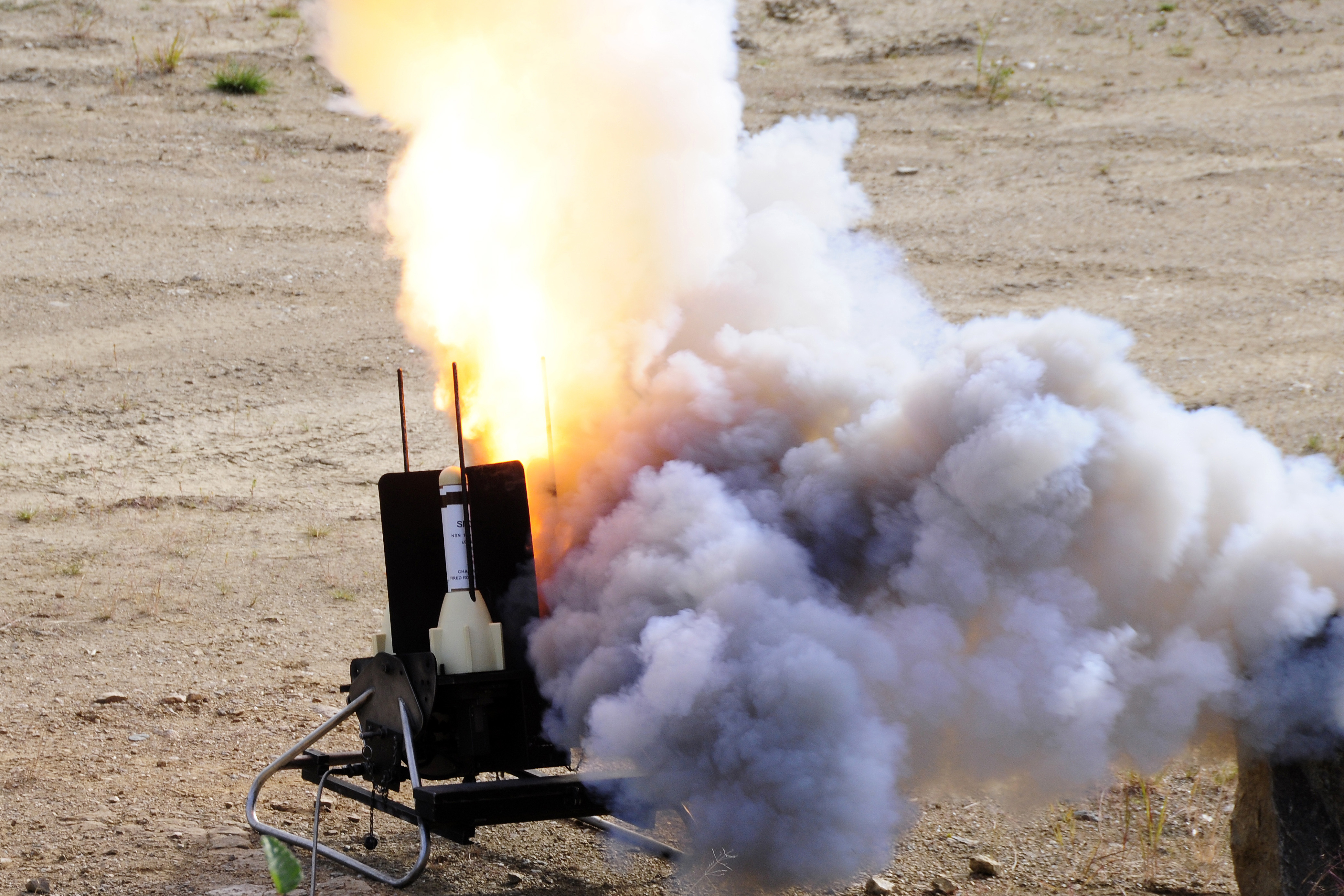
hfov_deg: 6.7
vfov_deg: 4.4
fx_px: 11535
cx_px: 688
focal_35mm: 309
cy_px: 442
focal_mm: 200
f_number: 11
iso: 250
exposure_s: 1/200
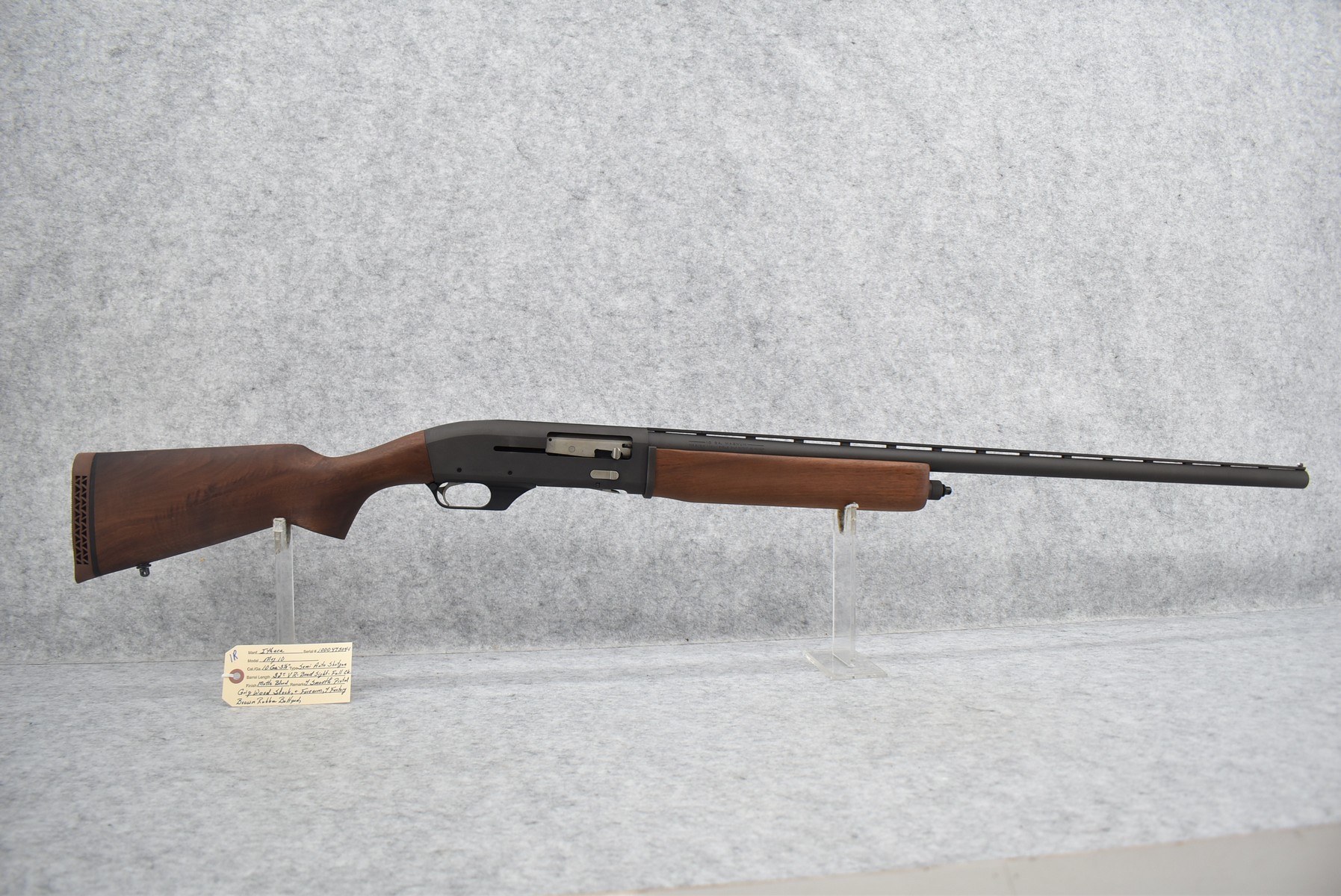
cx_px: 670
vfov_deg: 48.0
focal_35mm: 27
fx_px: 1007
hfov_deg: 67.3
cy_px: 448
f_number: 4
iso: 100
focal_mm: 18
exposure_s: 1/60
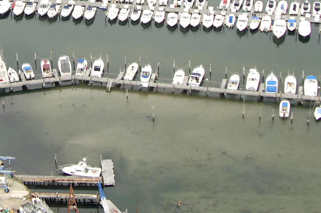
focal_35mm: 126
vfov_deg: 10.5
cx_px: 35
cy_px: -93
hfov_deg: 16.1
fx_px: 1122
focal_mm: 24
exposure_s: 1/1000
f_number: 4.8
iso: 400
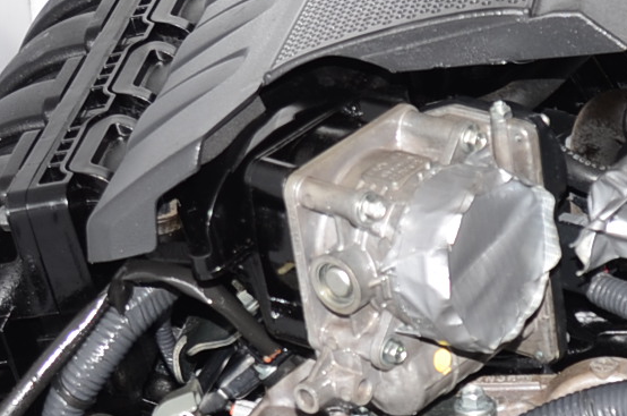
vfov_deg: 8.4
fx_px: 2781
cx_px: 633
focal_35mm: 160
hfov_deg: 12.7
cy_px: 518
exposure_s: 1/125
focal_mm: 24
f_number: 4
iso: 100
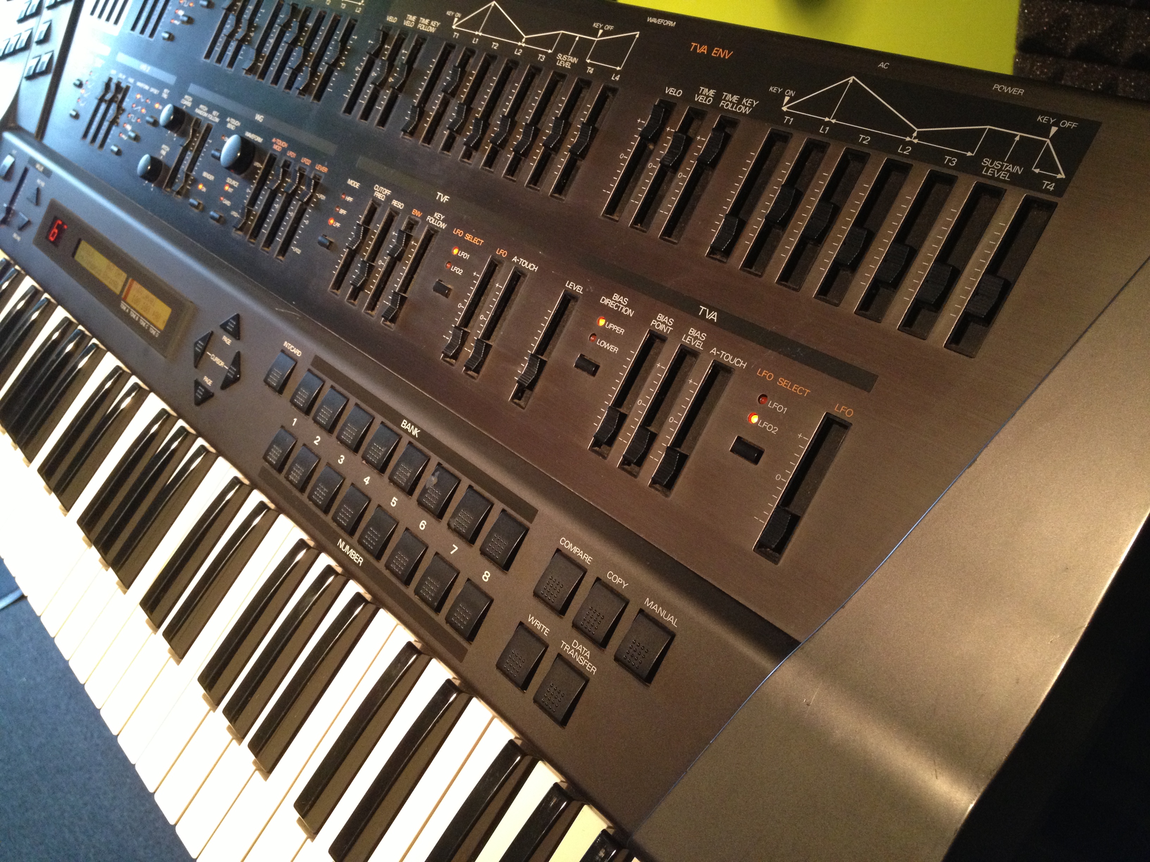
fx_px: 1163
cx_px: 575
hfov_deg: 52.6
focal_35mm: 35
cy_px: 431
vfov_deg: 40.7
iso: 250
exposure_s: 1/20
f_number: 2.4
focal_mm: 4.28
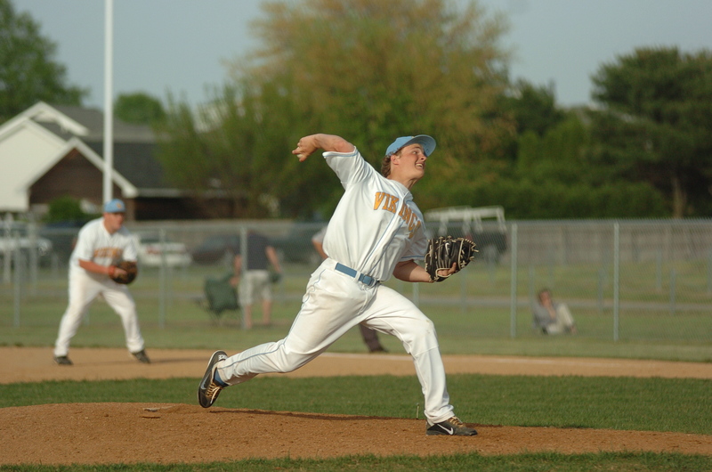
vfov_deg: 5.1
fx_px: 5329
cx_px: 356
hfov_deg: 7.6
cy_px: 236
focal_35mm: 270
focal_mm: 180
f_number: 2.8
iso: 400
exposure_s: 1/8000
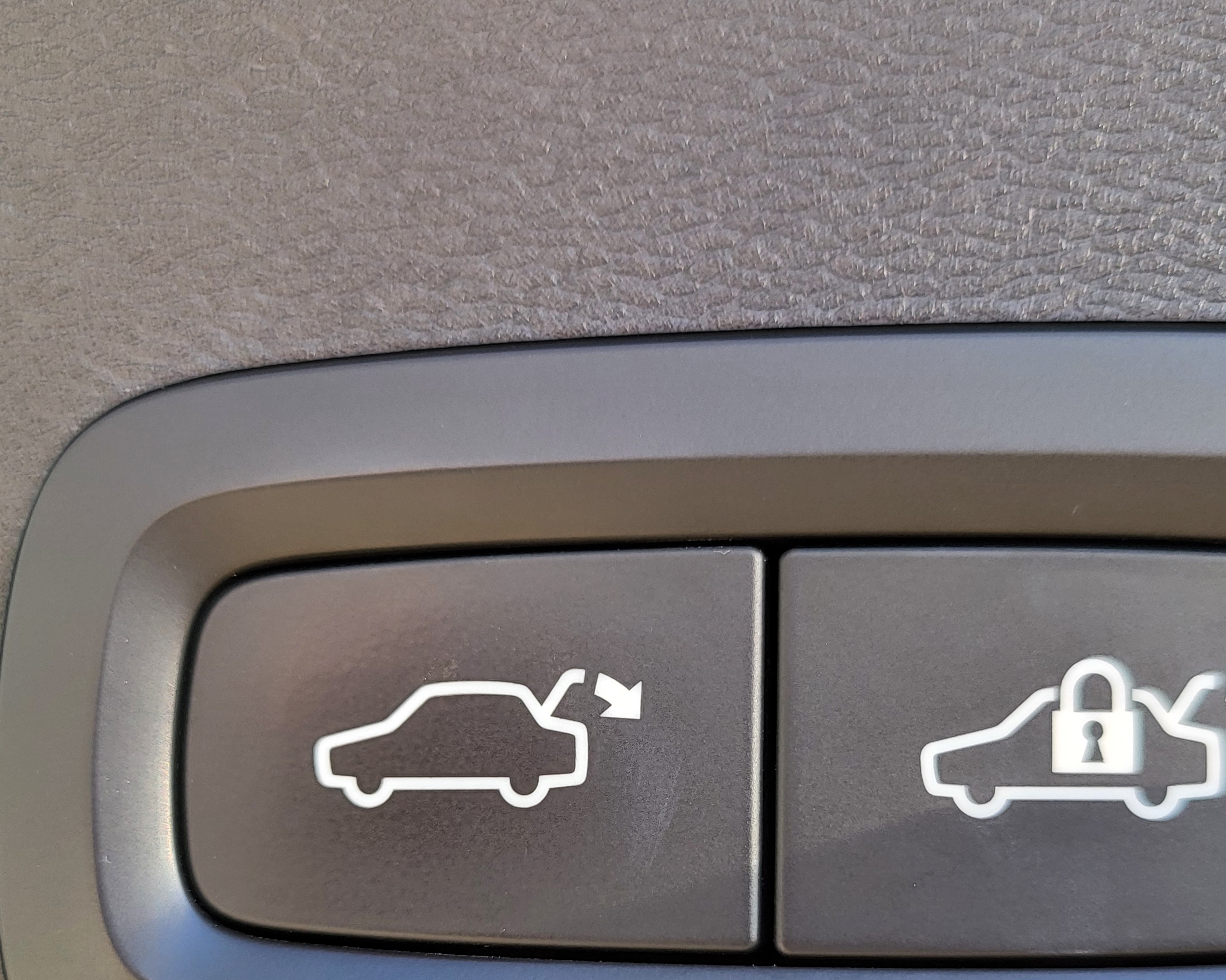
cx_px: 642
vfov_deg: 31.7
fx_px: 1669
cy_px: 817
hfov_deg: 40.3
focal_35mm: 46
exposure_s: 1/120
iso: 40
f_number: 1.8
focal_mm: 5.4
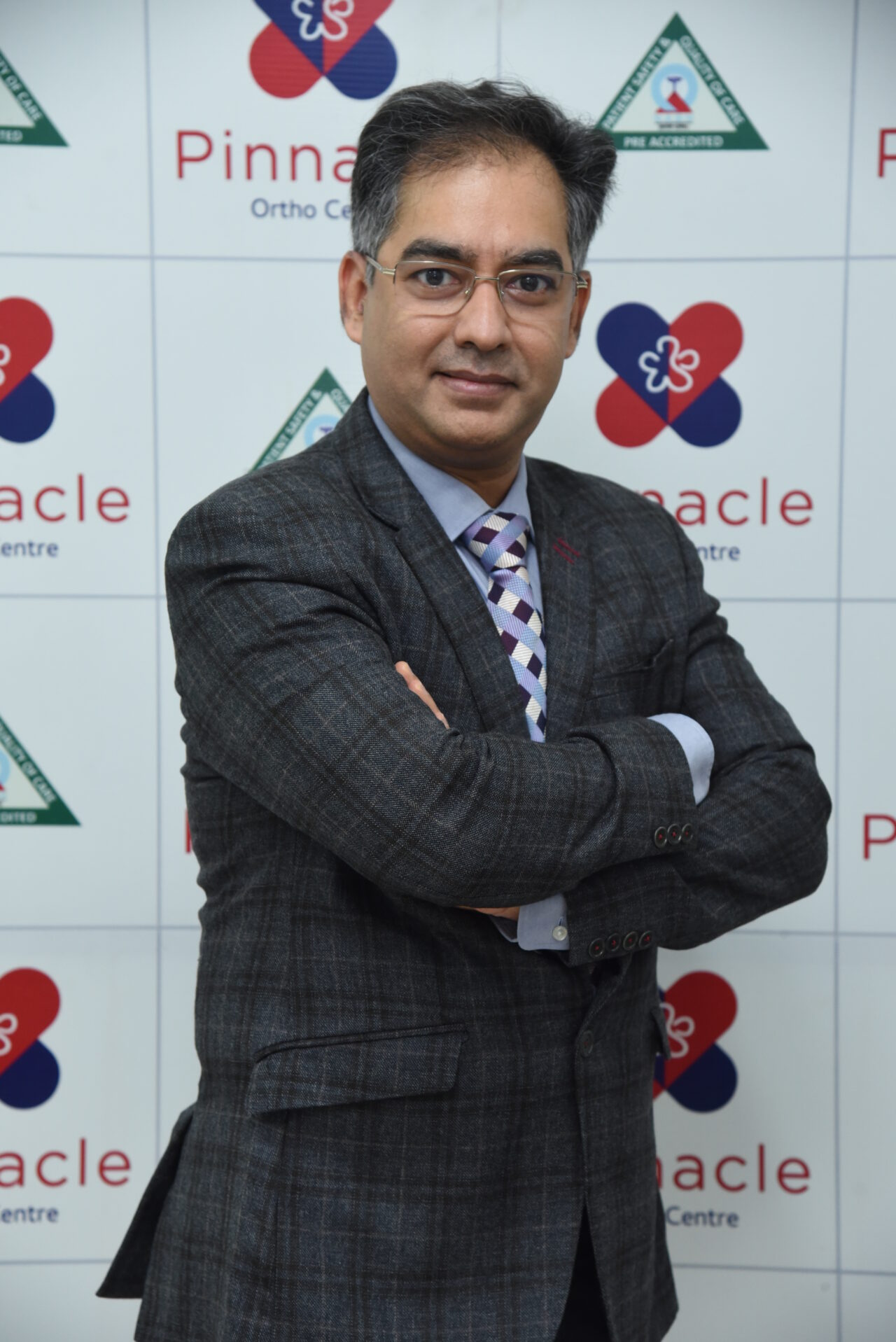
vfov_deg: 23.9
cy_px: 671
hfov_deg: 16.1
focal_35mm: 85
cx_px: 448
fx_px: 3170
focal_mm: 85
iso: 2000
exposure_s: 1/125
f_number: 5.6
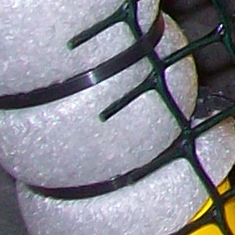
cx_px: 837
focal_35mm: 332
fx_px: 2550
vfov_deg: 5.0
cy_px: -508
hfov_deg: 4.9
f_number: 2.7
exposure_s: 1/64
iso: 80
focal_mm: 6
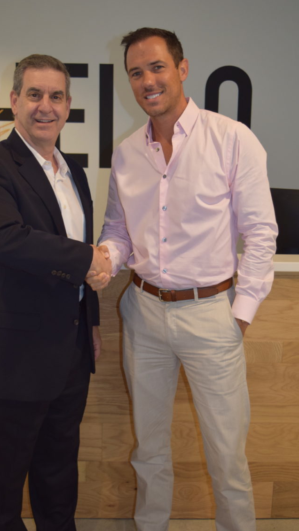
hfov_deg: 24.9
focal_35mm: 48
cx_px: 142
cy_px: 269
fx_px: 677
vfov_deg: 42.9
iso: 800
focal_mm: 30
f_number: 4.2
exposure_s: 1/100
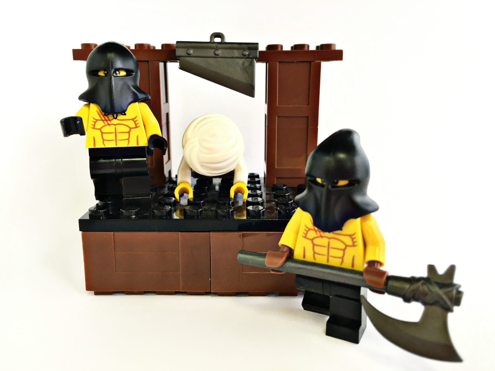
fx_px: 415
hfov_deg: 61.7
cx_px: 248
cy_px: 186
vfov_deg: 48.2
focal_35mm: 29
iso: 64
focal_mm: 4.15
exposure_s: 1/30
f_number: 2.2
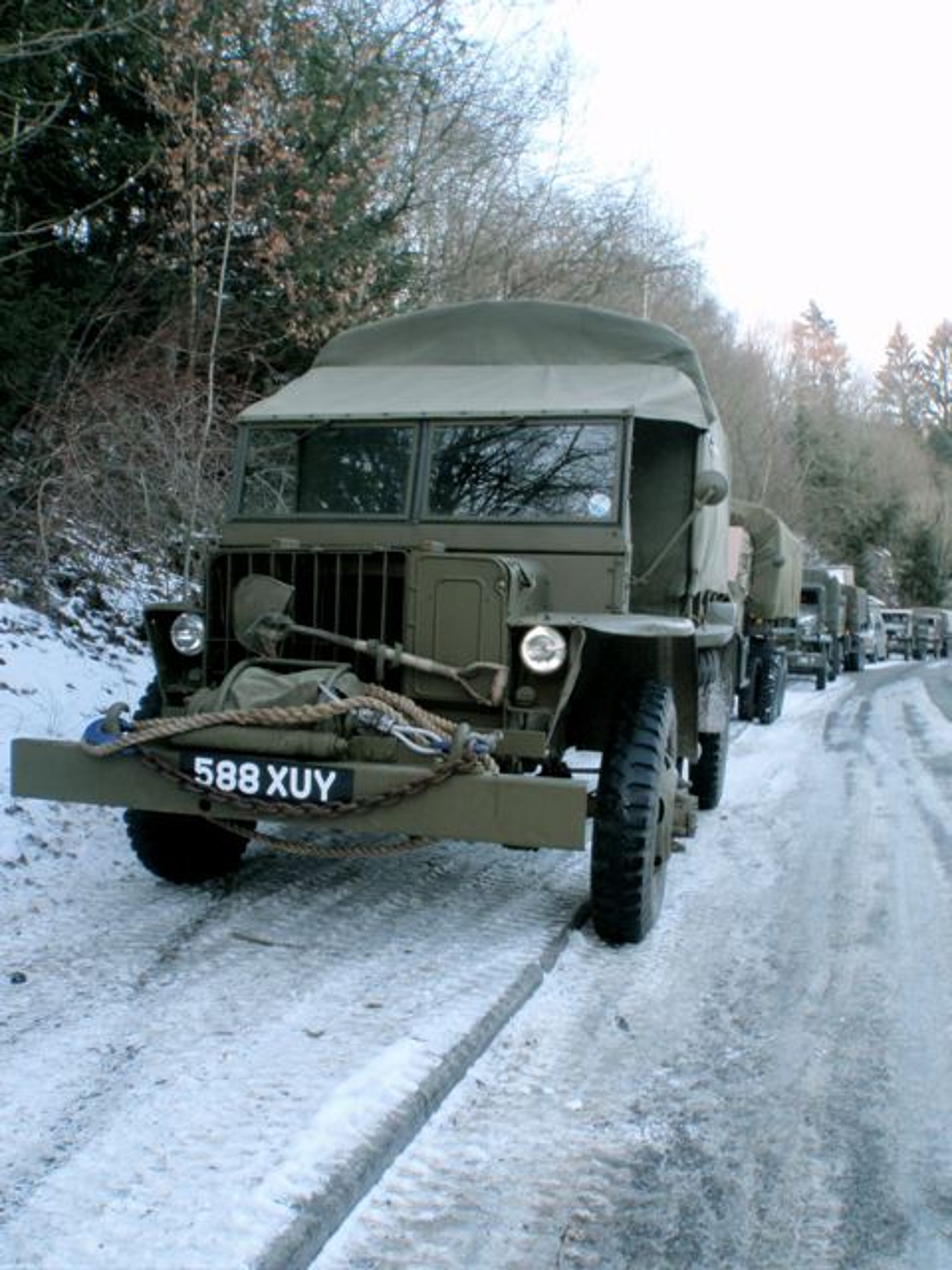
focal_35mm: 28
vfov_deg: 63.4
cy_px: 635
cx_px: 476
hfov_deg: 49.7
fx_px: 1027
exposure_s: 1/30
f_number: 3.5
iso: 100
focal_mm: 5
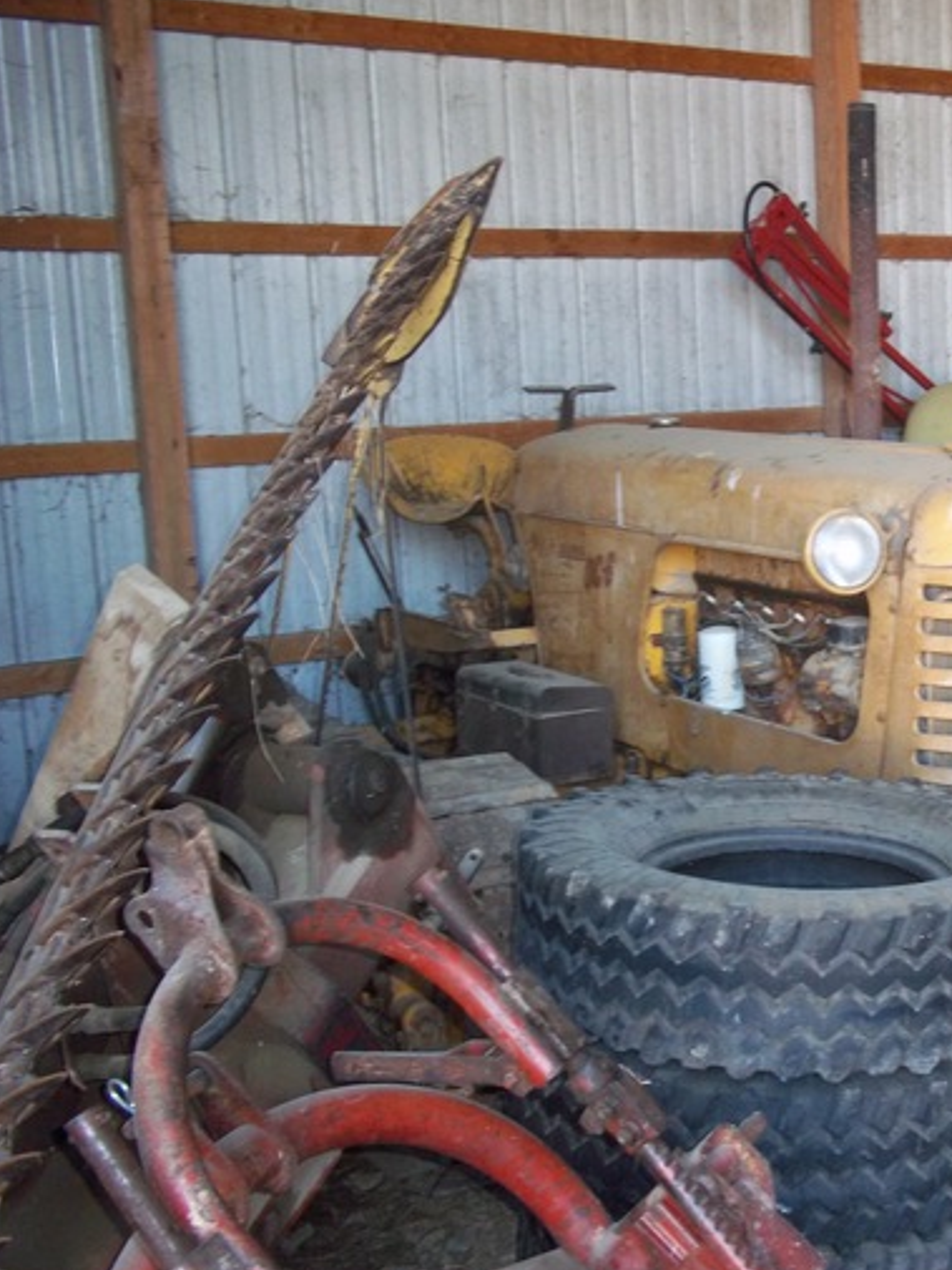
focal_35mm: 49
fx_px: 1796
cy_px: 629
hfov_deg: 28.6
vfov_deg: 38.9
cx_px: 847
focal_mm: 6.5
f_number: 3.1
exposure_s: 1/30
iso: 160
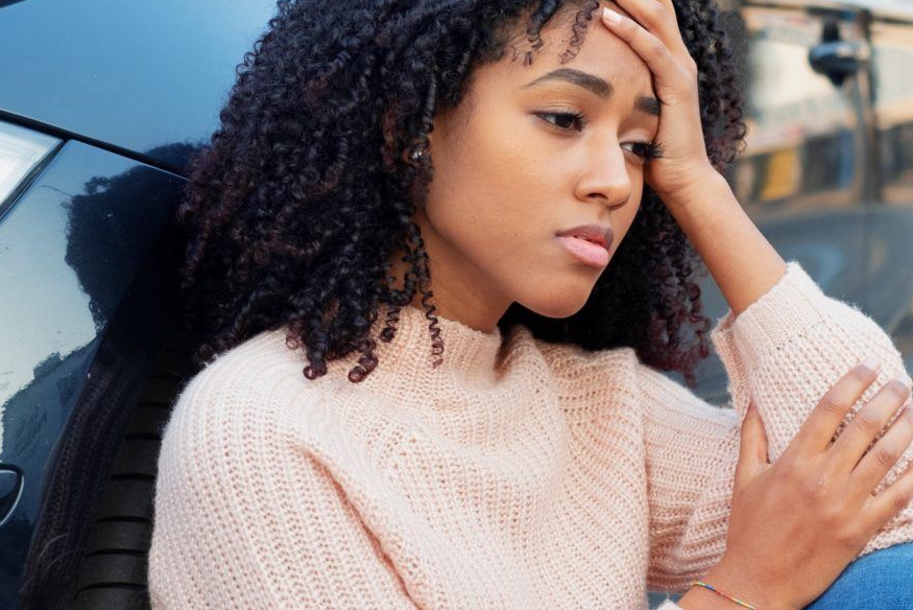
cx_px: 415
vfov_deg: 14.7
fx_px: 2359
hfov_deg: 21.9
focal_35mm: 93
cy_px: 207
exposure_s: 1/480
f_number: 2.8
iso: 400
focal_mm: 35
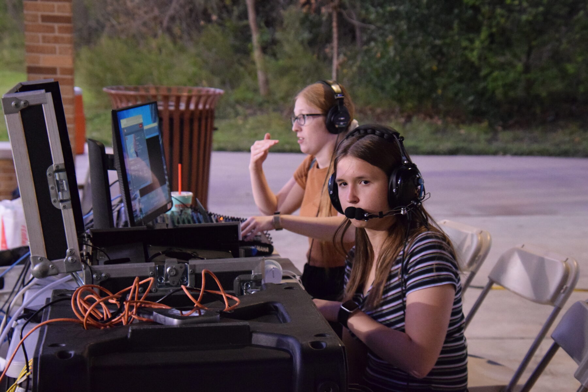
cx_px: 294
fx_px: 1421
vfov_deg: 15.7
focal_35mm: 87
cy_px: 196
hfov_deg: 23.4
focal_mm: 58
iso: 6400
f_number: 4.5
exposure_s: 1/25
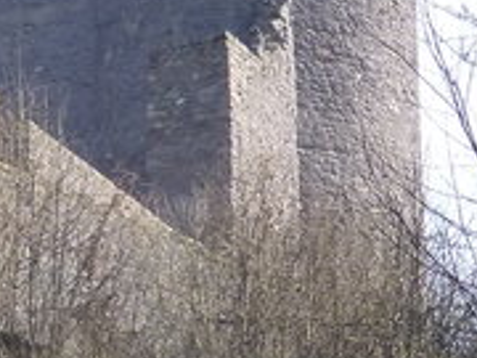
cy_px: 151
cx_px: -305
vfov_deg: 6.4
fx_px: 3211
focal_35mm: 233
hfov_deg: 8.3
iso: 160
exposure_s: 1/500
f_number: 3.9
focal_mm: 7.4
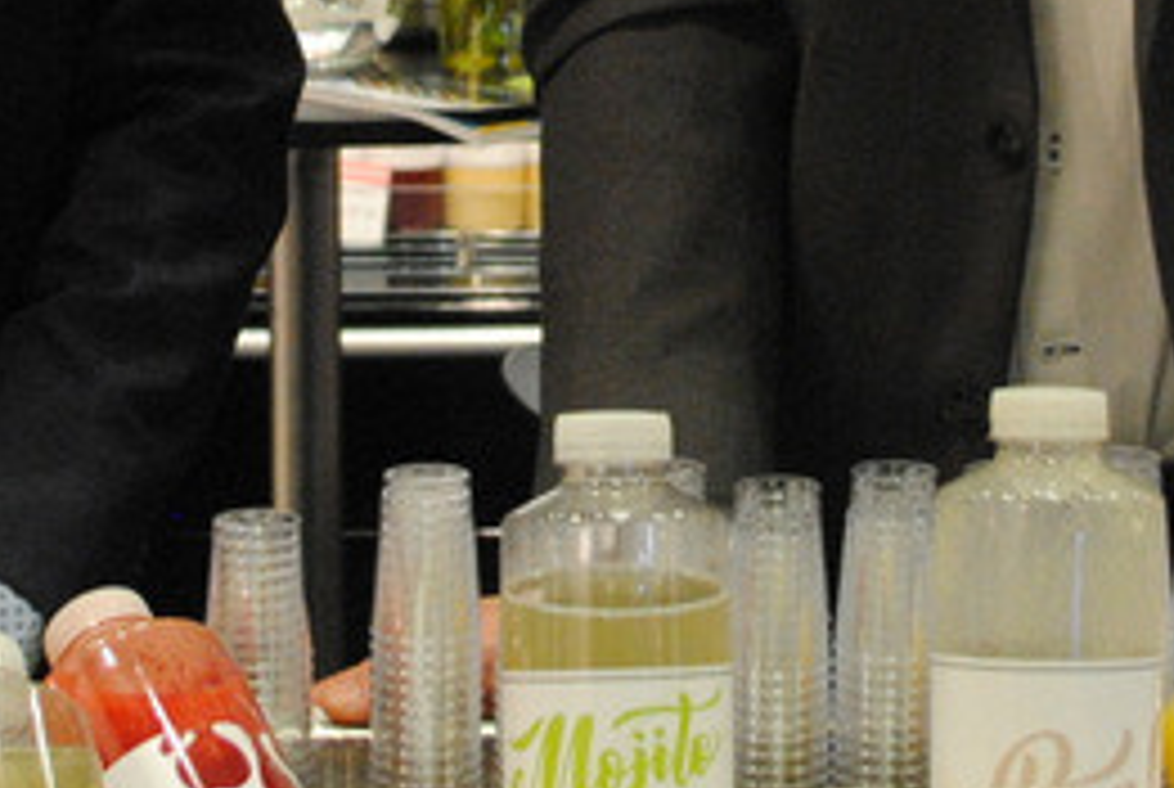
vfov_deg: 9.3
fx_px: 4802
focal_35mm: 147
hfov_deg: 13.9
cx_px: 706
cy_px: -151
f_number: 3.8
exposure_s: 1/40
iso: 800
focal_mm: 20
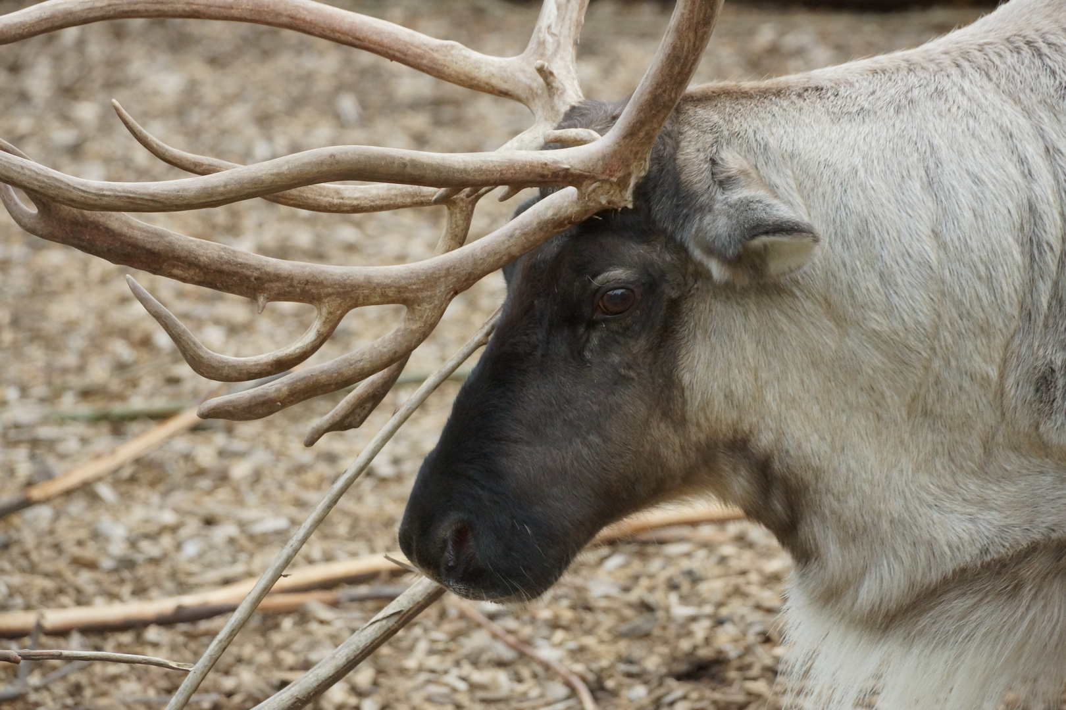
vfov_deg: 2.6
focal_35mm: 525
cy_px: 355
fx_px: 15545
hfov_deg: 3.9
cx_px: 533
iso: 1600
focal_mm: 350
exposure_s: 1/500
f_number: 9
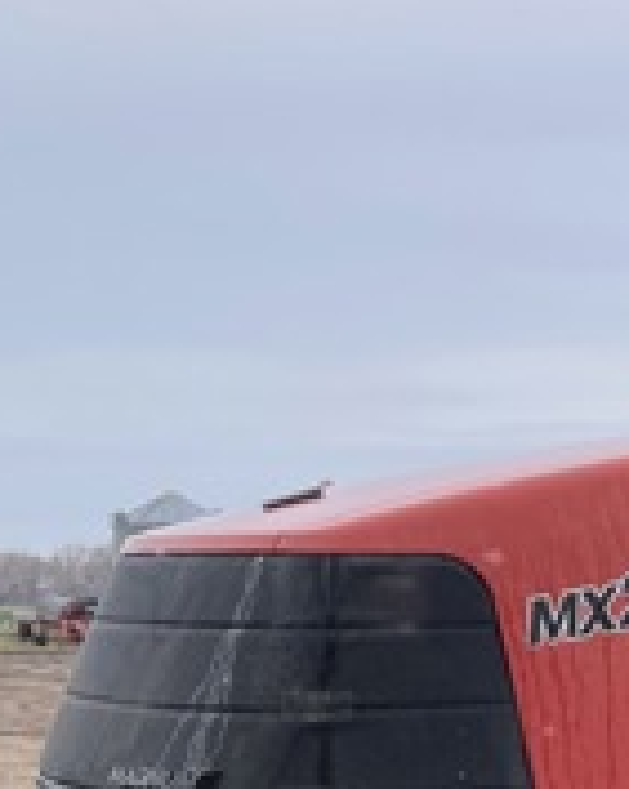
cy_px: 722
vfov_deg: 20.4
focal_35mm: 92
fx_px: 2146
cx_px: 977
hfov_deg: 15.3
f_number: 1.6
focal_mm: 5.1
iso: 32
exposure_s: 1/628
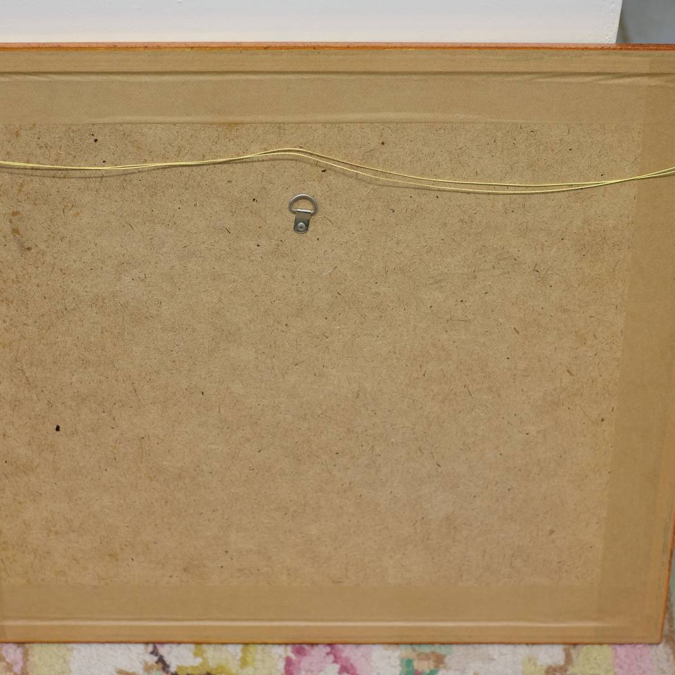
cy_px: 337
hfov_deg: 25.3
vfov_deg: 25.4
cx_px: 300
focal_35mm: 68
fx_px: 1500
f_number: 2.8
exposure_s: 1/60
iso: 640
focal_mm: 35
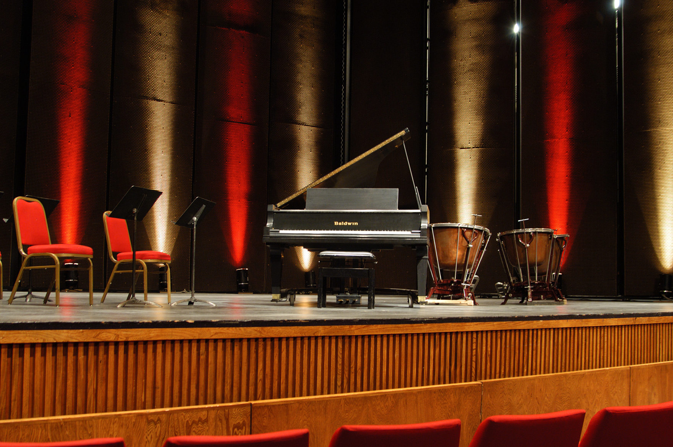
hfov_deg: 43.6
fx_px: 840
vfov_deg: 29.8
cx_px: 336
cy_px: 224
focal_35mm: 45
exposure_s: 1/5
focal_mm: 30
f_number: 5
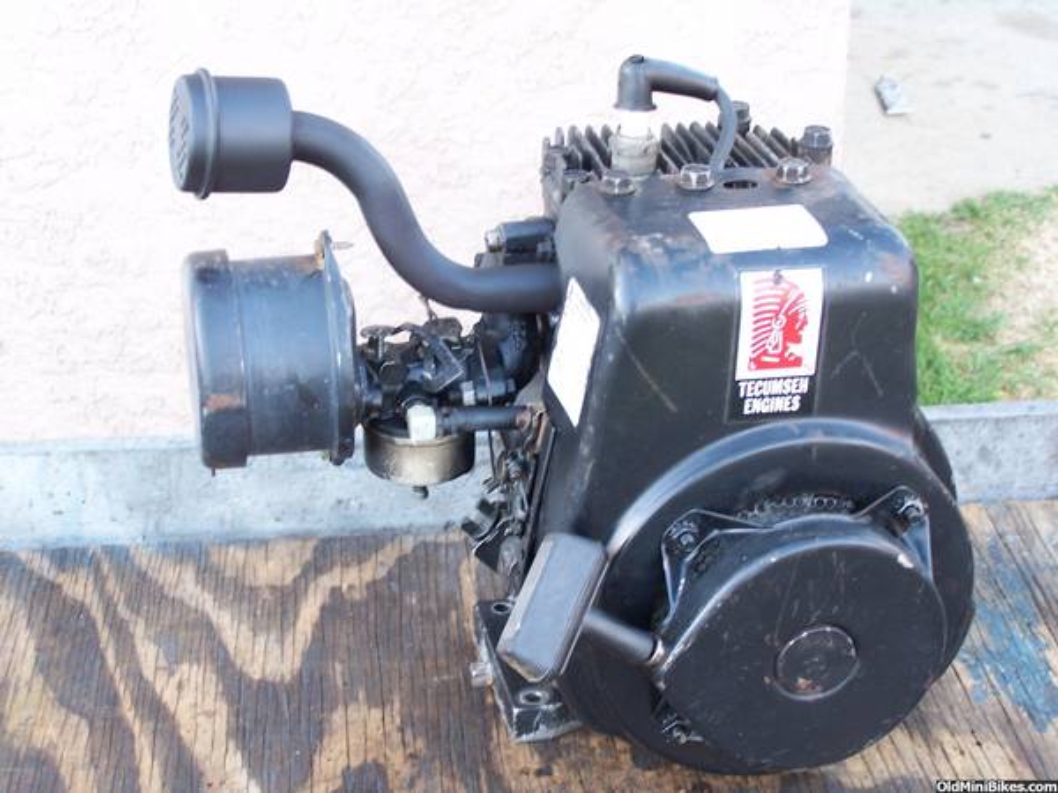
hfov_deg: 29.0
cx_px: 529
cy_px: 396
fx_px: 2048
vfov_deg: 21.9
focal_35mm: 67
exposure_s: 1/10
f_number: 3.2
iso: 140
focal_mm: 11.1
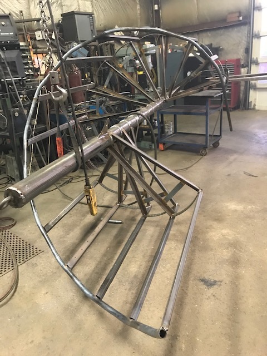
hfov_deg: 49.7
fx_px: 288
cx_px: 134
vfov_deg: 63.4
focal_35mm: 28
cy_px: 178
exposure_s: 1/8
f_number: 1.8
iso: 100
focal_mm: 3.99
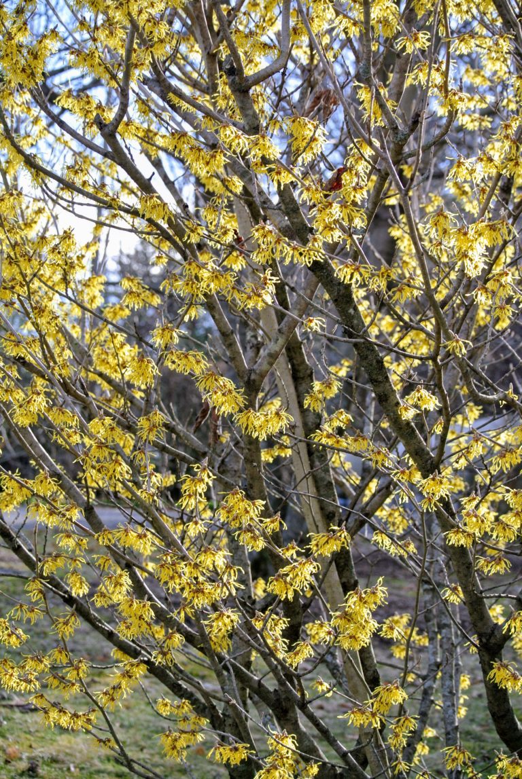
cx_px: 261
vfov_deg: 25.0
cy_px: 390
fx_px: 1756
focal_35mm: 81
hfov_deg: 16.9
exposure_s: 1/250
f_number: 4
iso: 100
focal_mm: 30
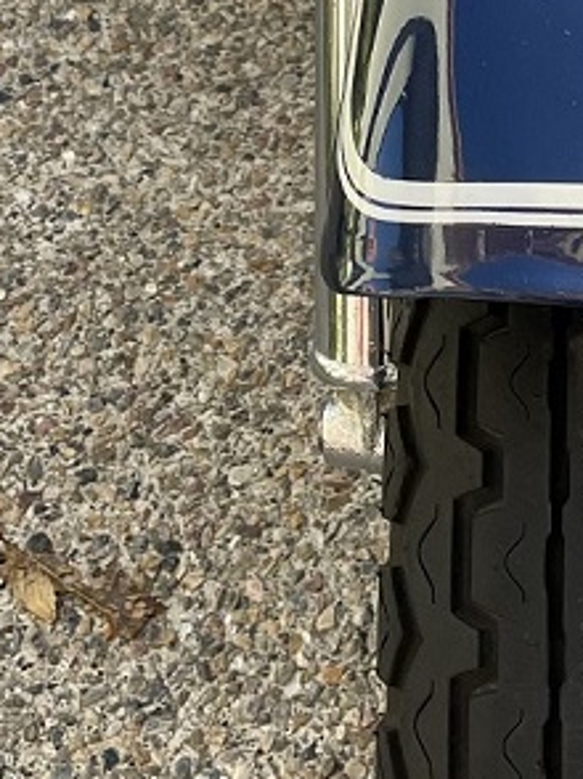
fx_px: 2361
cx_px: 549
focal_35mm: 105
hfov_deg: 13.9
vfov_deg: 16.7
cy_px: -456
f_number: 1.6
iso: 32
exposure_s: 1/310
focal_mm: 4.2
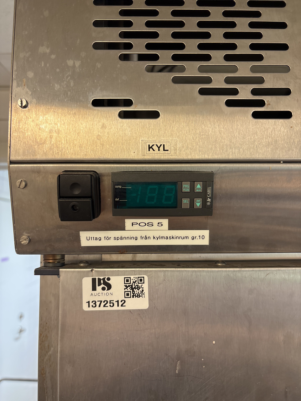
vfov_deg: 67.3
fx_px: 301
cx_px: 150
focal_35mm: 26
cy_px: 200
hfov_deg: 53.1
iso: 100
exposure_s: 1/50
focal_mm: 5.96
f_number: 1.6
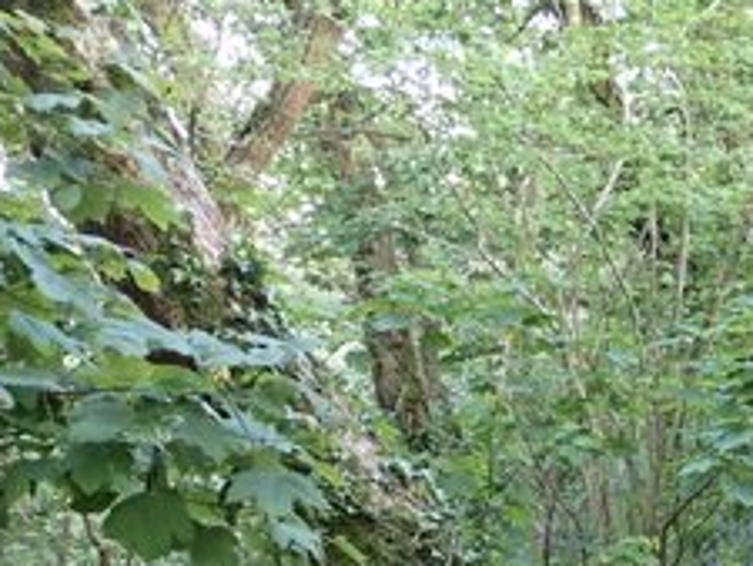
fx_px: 1741
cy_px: 601
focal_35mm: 80
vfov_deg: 17.9
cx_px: 696
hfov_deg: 23.7
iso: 800
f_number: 2.5
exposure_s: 1/30
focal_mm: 6.37
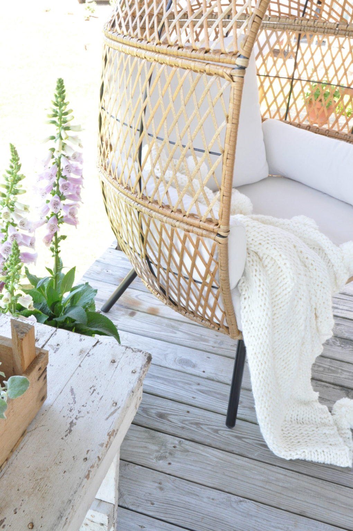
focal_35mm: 36
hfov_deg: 36.8
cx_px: 176
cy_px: 266
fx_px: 531
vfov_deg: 53.2
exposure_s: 1/20
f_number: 18
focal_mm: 24
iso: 1000
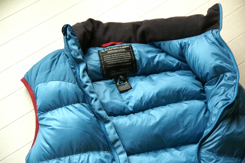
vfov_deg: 18.1
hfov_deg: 27.0
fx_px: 510
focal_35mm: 75
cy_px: 82
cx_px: 122
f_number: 3.5
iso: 800
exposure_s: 1/90
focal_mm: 50
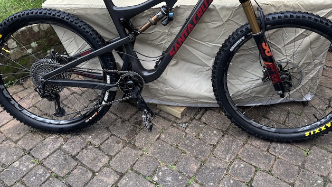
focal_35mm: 36
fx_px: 317
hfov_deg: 55.3
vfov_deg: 32.1
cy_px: 41
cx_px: 170
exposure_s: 1/81
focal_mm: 5.96
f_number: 1.6
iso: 125
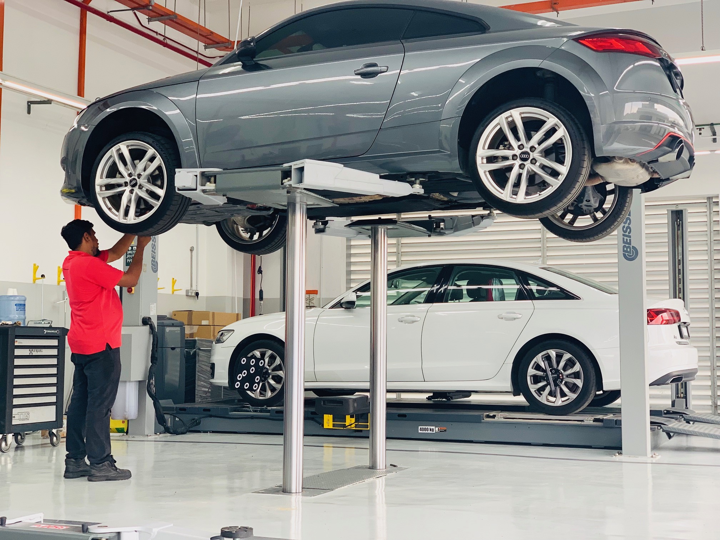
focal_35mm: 52
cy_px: 270
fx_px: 1082
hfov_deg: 36.8
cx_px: 360
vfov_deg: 28.0
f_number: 2.4
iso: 64
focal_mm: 6
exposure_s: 1/100
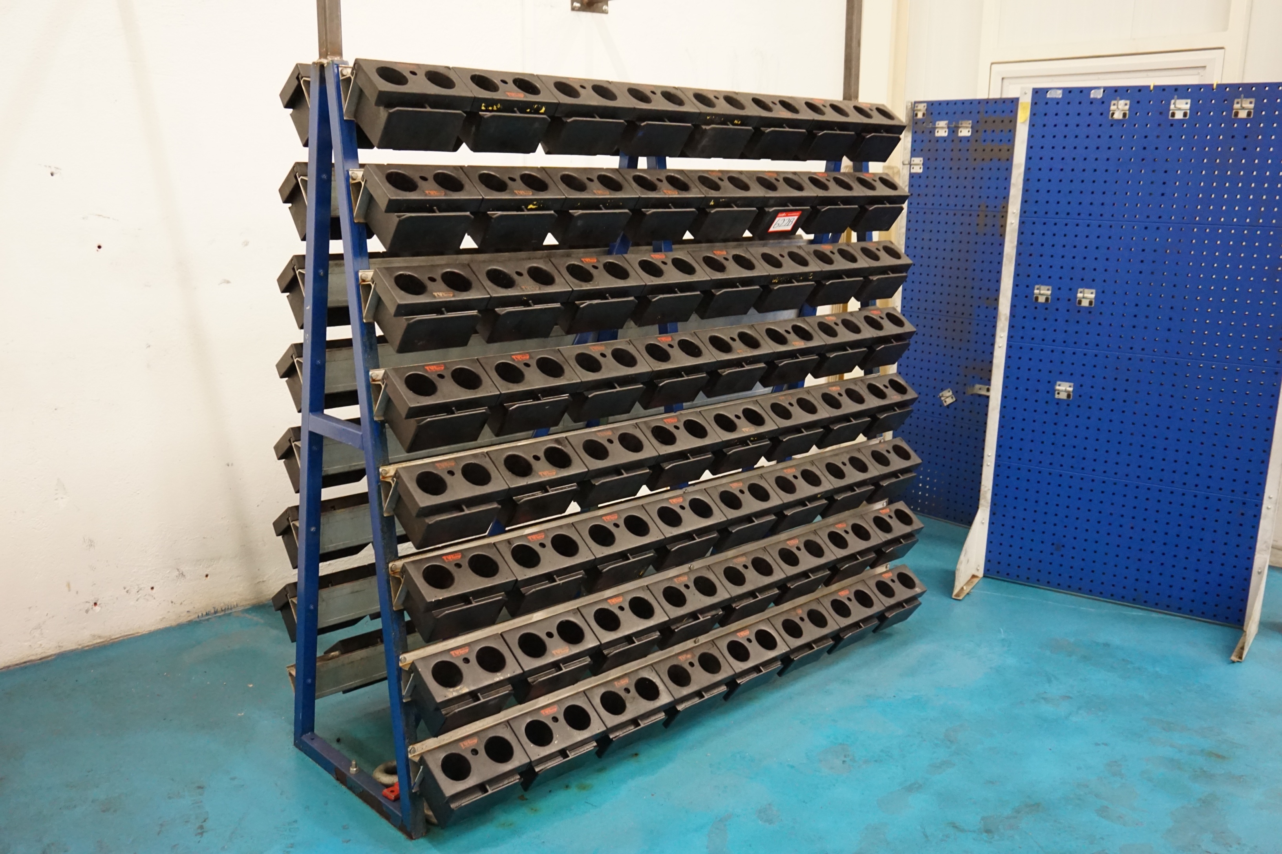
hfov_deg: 59.5
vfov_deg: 41.7
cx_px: 641
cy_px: 427
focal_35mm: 32
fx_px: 1122
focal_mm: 21
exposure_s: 1/50
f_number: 4
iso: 3200
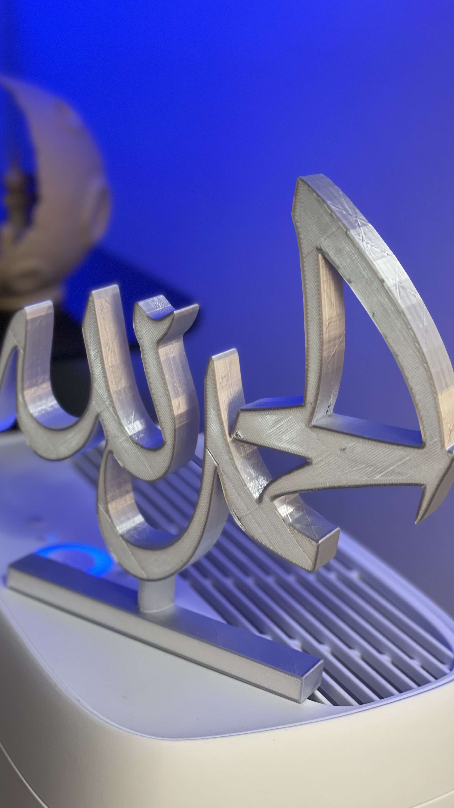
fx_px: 1220
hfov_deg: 21.0
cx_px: 165
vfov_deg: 36.6
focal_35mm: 57
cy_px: 405
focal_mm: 6
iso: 160
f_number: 2
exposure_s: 1/31
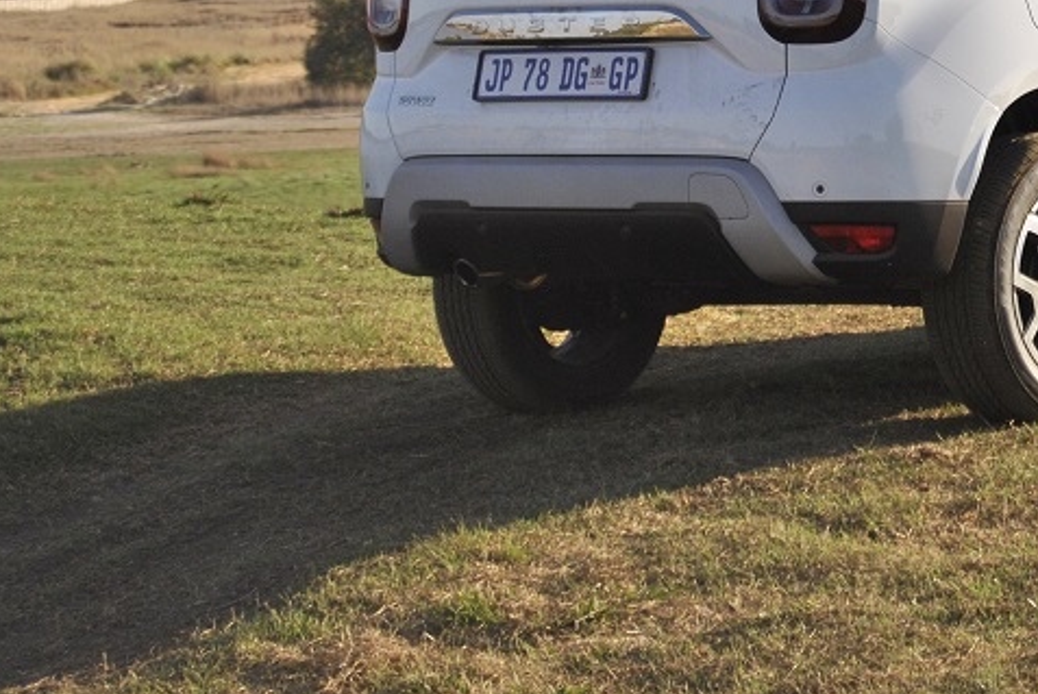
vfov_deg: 7.9
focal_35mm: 173
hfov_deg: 11.8
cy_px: 29
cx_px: 1012
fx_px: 4994
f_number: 5.6
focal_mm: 55
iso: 200
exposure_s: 1/800
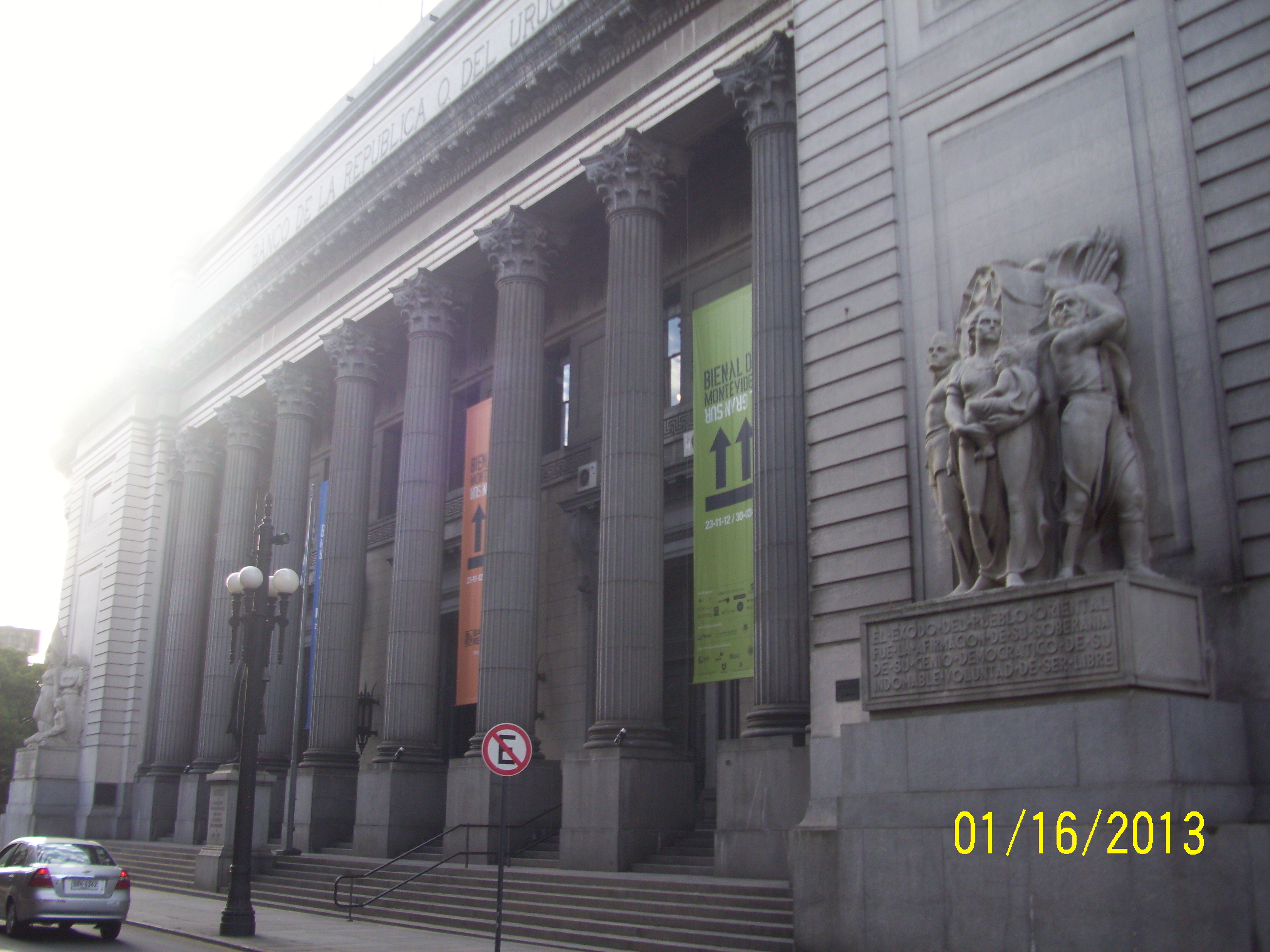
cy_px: 476
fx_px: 1247
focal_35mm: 34
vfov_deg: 41.8
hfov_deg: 54.0
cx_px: 635
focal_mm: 5.7
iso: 80
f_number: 2.9
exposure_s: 1/200
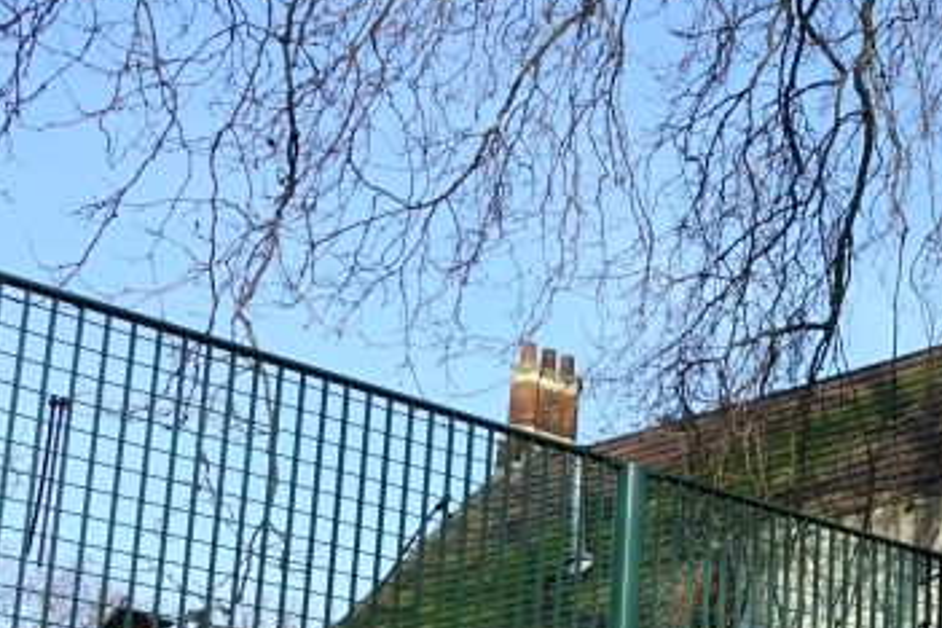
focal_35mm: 77
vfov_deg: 17.3
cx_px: 1122
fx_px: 2015
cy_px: 640
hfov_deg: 24.0
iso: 100
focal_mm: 9.99
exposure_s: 1/400
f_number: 4
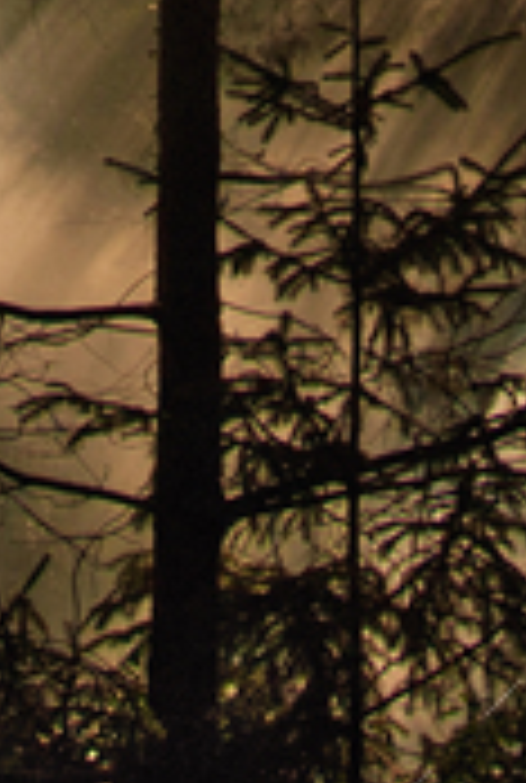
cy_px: -1055
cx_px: 166
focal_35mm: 205
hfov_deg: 6.8
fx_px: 4456
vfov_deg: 9.1
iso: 200
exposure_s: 1/1000
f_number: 10
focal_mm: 27
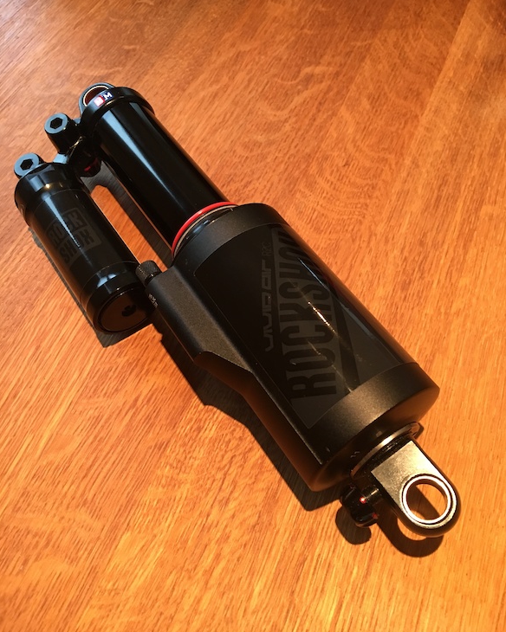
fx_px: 580
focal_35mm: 31
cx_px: 256
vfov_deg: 57.2
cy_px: 319
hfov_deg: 47.1
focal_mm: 4.15
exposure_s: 1/33
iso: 160
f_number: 2.2
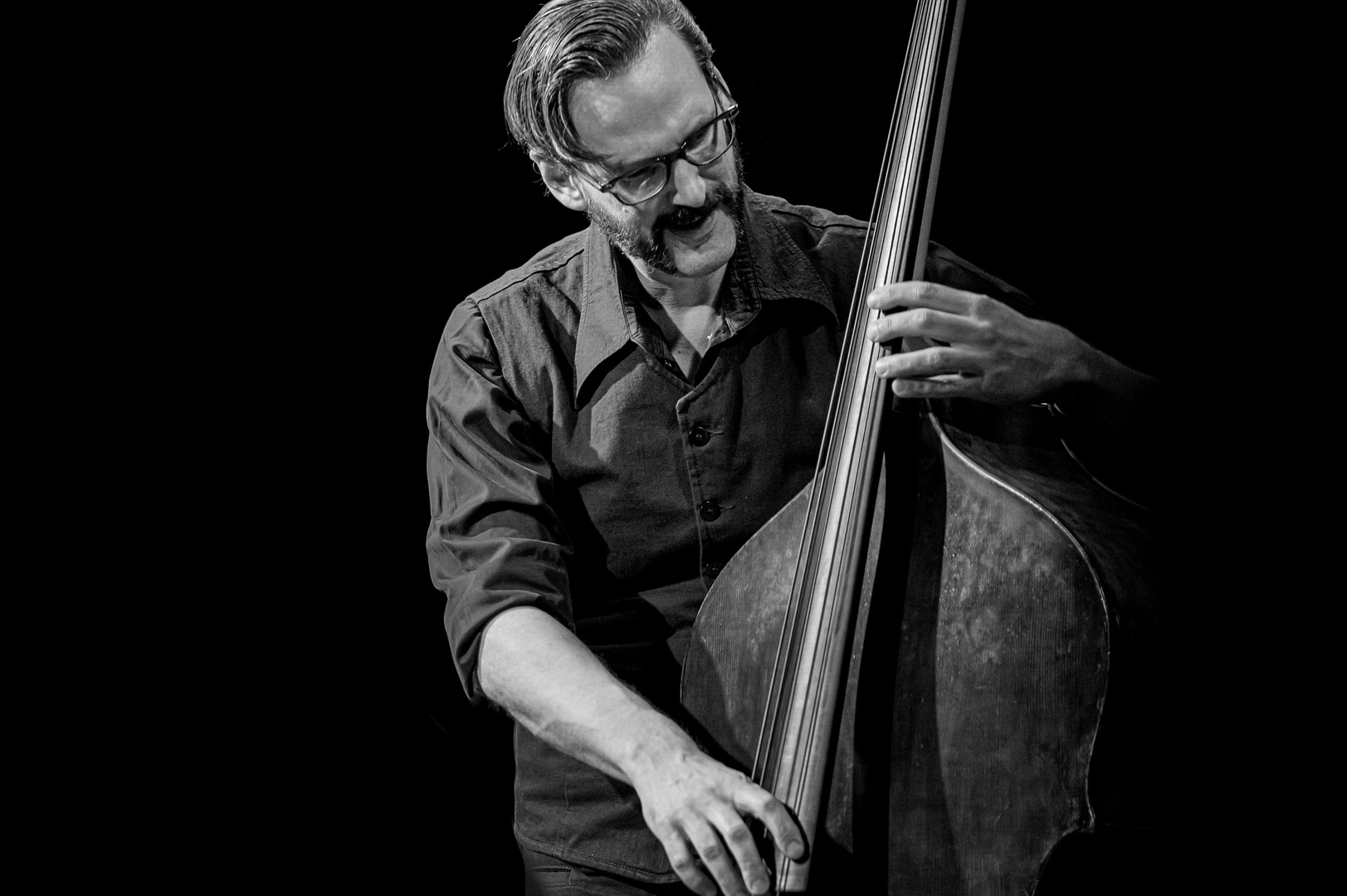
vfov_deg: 7.4
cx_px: 674
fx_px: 6918
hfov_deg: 11.1
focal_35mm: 185
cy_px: 448
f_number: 2.8
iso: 3200
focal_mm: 185
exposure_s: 1/160
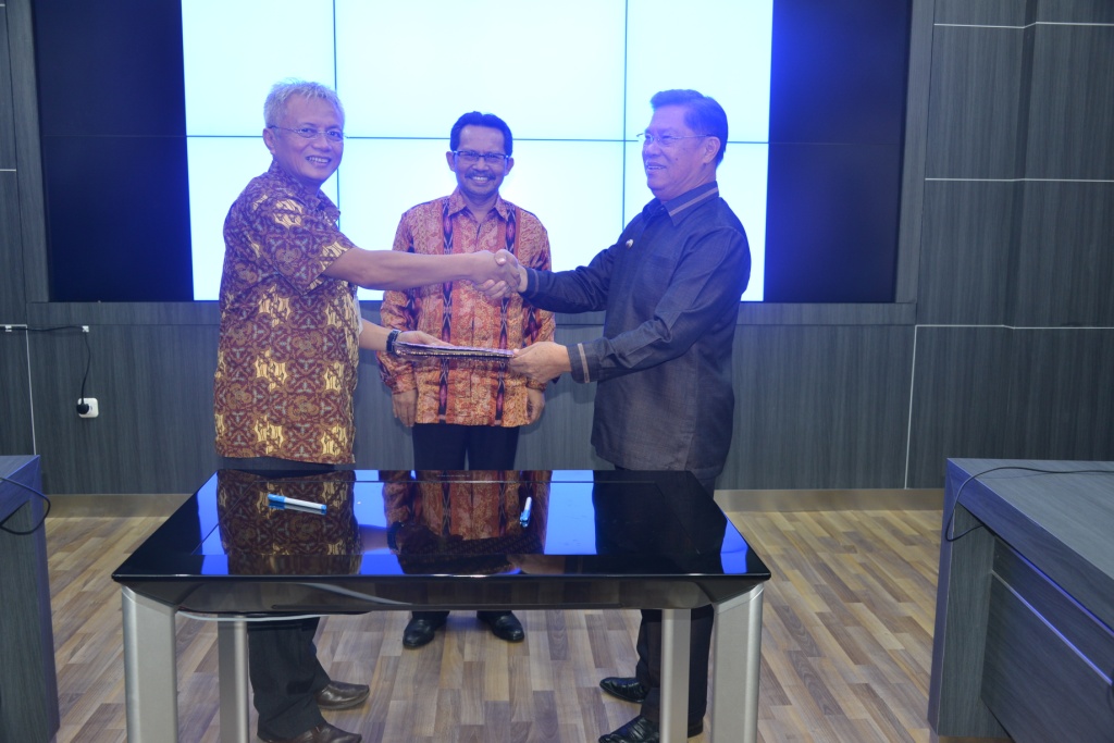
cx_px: 557
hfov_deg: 55.8
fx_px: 1052
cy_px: 372
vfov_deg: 38.9
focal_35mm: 34
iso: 640
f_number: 4.5
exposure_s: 1/25
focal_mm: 34
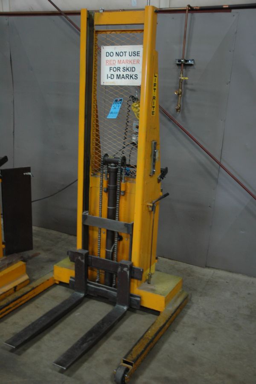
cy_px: 192
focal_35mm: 38
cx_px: 128
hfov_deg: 35.4
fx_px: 401
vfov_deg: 51.3
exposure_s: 1/30
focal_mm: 25
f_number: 3.8
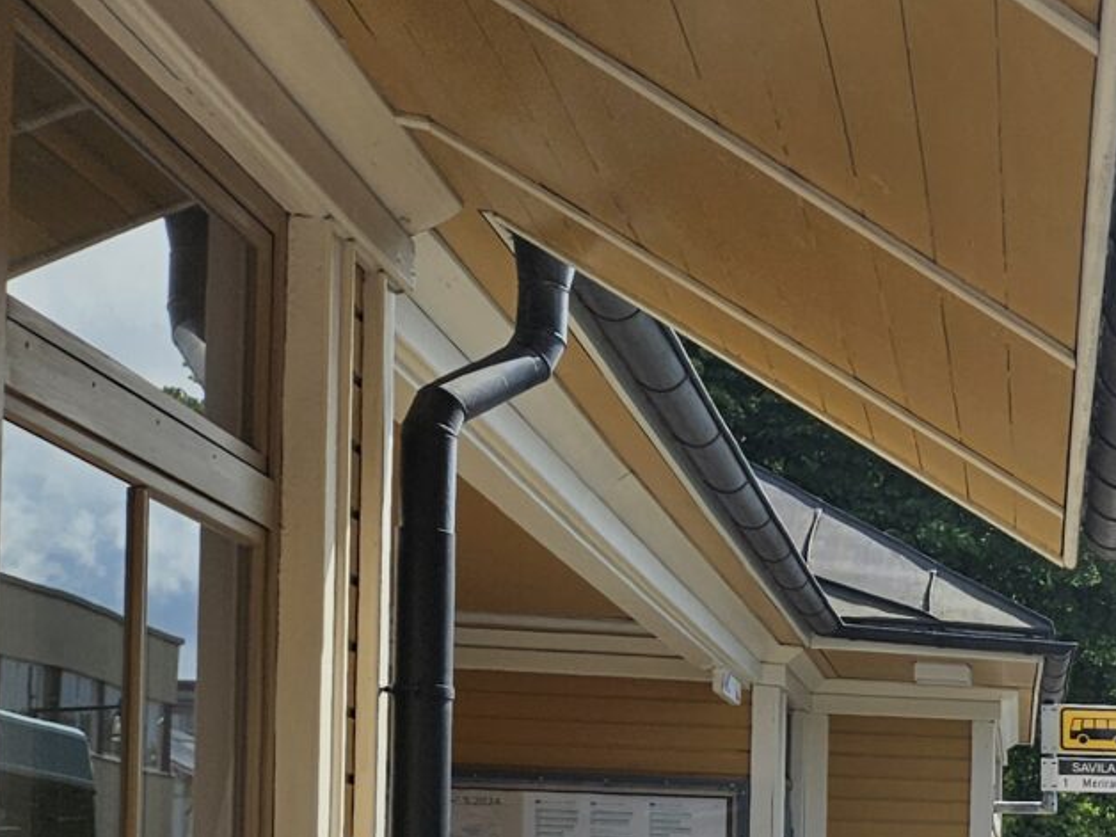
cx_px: 1770
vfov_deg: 18.8
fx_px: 2418
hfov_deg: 21.1
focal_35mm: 75
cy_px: 933
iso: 25
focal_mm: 5.4
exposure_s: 1/2021
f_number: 1.8
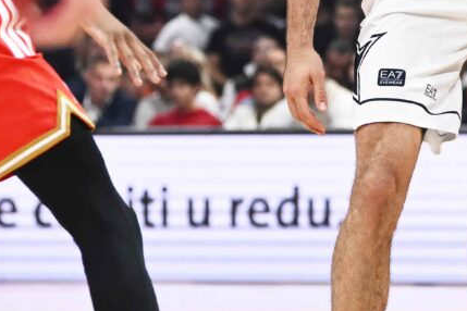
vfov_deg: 3.7
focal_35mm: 376
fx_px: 4877
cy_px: 21
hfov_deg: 5.5
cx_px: 283
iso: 2000
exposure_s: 1/2000
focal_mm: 105
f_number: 3.5
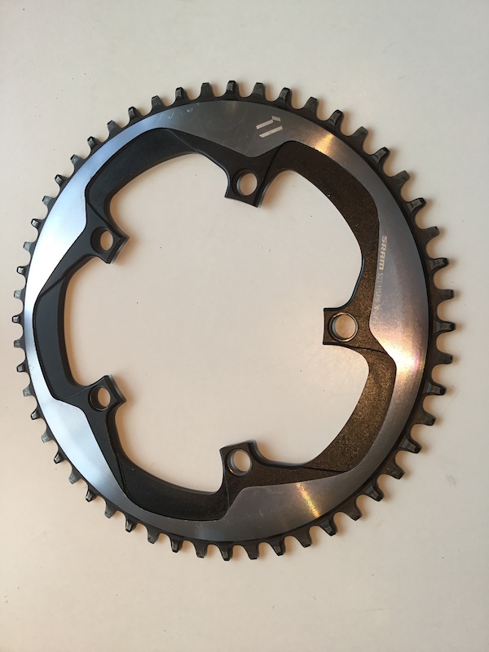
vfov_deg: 58.4
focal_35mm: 31
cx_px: 244
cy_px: 326
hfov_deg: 45.4
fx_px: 584
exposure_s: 1/120
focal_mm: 3.3
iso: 40
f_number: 2.4
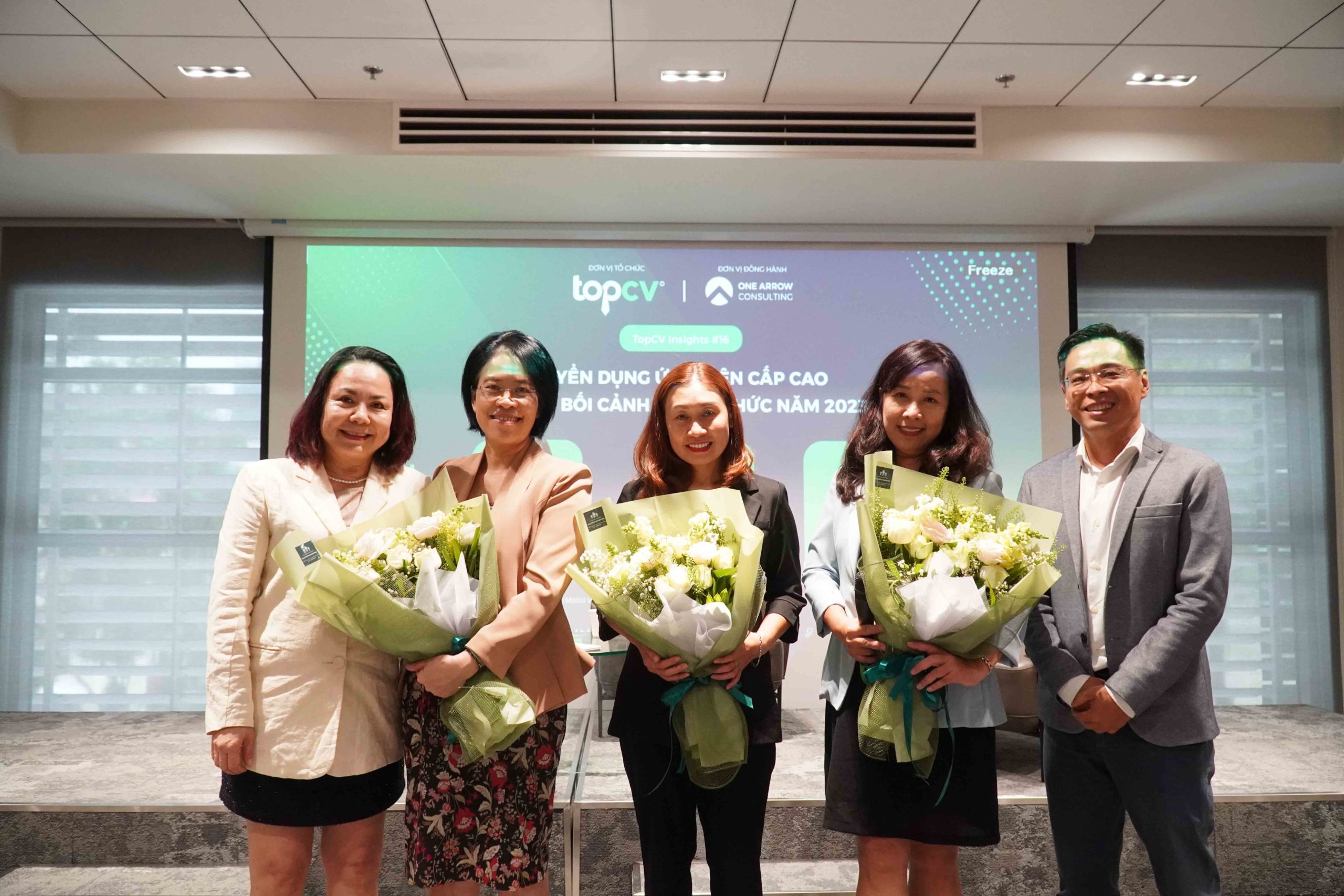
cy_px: 448
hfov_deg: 67.4
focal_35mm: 27
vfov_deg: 47.9
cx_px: 672
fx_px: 1008
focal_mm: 18
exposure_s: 1/80
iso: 3200
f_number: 5
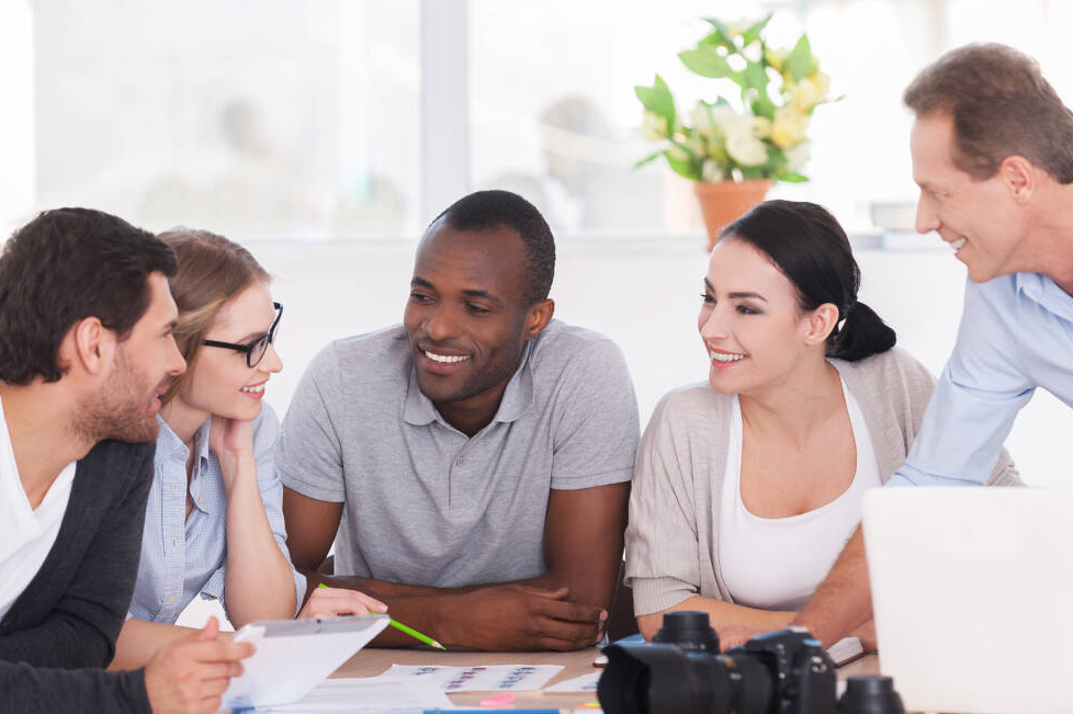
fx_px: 4677
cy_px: 372
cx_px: 523
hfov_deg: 13.1
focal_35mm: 157
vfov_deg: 8.7
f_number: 4.5
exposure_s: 1/160
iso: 200
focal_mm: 150
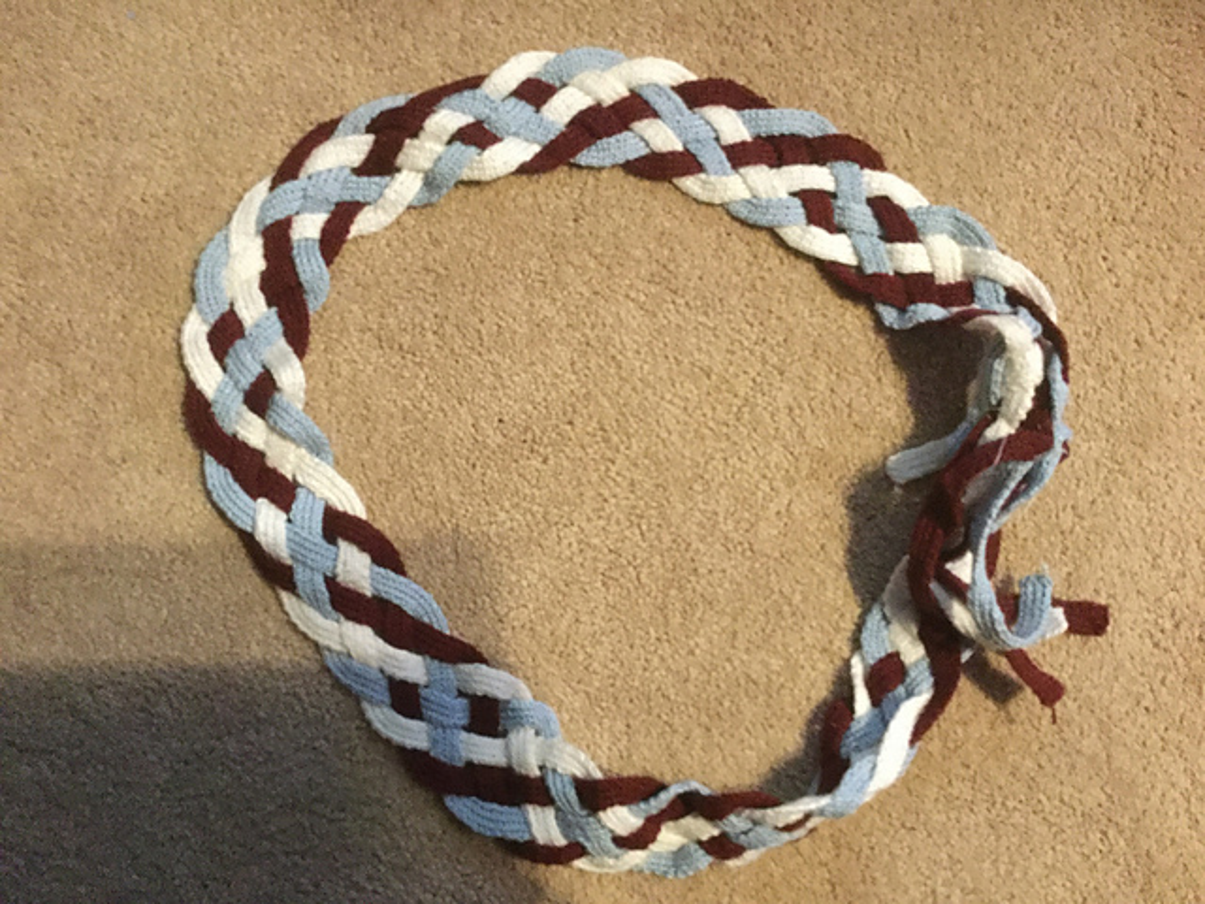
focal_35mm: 31
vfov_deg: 45.4
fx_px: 1079
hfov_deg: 58.4
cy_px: 452
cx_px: 602
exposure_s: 1/15
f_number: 2.4
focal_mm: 3.3
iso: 400
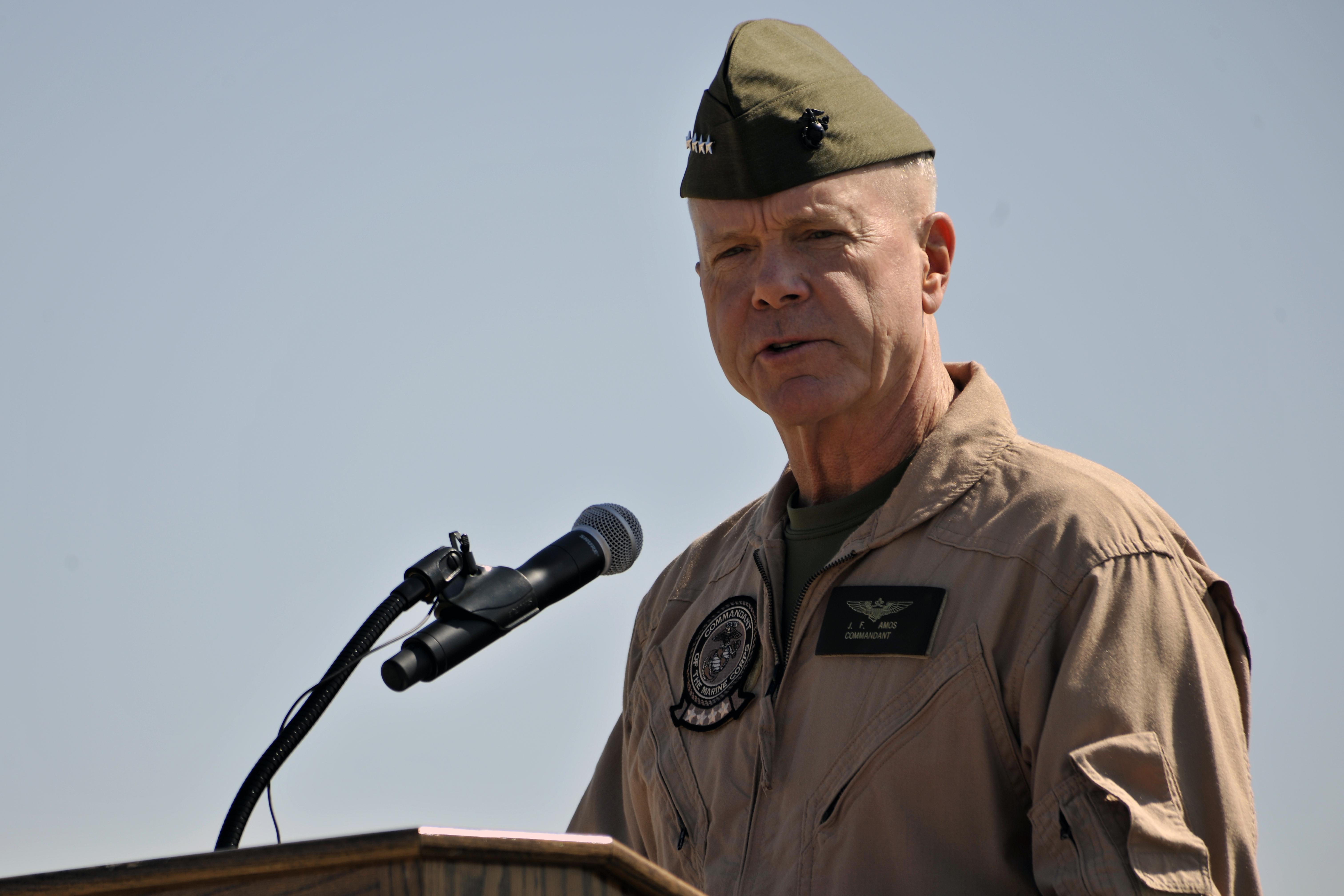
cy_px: 448
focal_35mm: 400
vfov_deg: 3.4
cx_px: 672
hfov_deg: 5.2
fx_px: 14932
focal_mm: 400
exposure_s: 1/800
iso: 125
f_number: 6.3
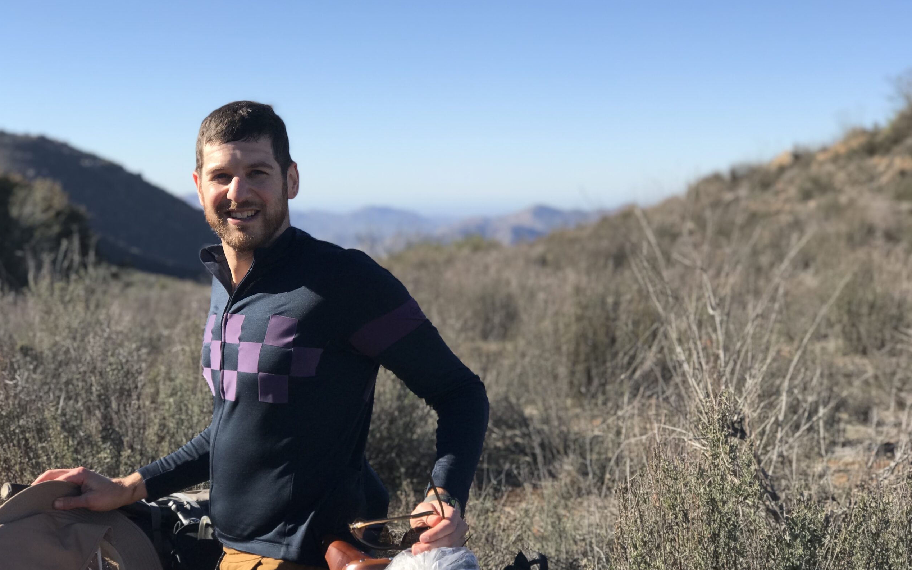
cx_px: 453
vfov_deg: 21.3
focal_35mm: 61
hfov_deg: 33.5
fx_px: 1516
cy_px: 298
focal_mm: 6.6
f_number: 2.8
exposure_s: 1/618
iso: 20
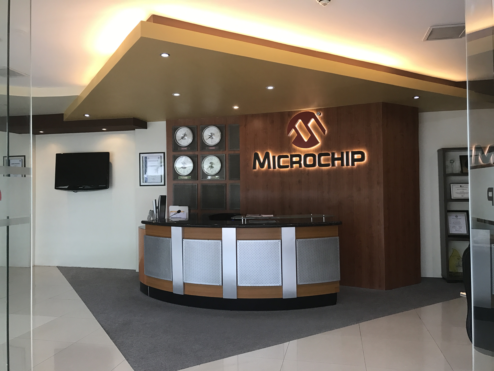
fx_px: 400
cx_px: 247
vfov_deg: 49.7
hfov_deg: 63.4
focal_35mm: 28
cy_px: 186
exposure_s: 1/30
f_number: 1.8
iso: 20
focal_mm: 3.99
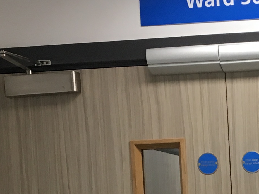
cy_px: 312
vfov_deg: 11.2
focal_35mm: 126
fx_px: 943
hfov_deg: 14.5
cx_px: 399
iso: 40
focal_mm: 4.15
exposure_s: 1/33
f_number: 2.2
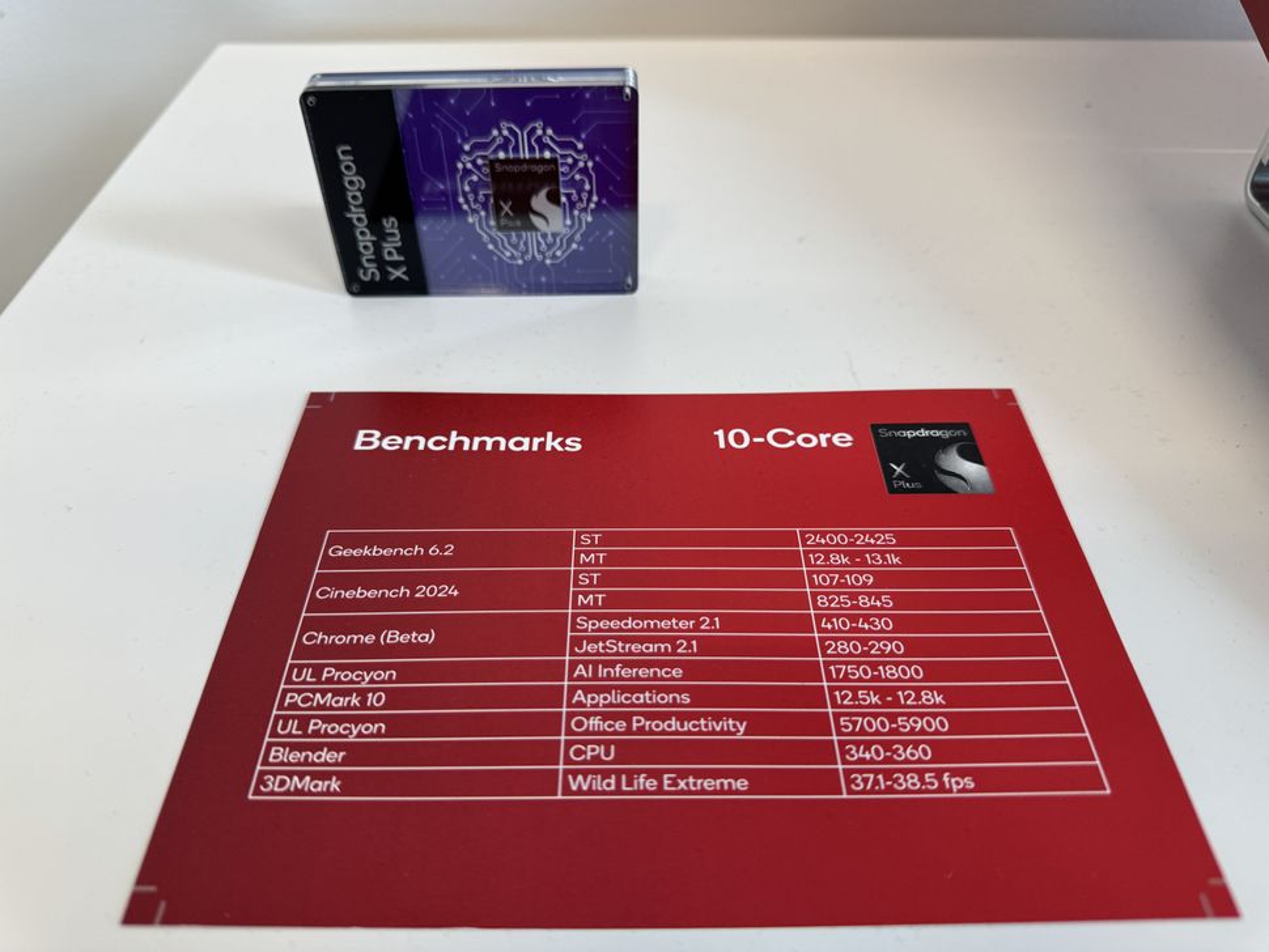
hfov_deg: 71.6
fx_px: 880
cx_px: 634
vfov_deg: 56.8
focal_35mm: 24
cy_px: 476
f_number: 1.78
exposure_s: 1/120
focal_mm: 6.76
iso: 160
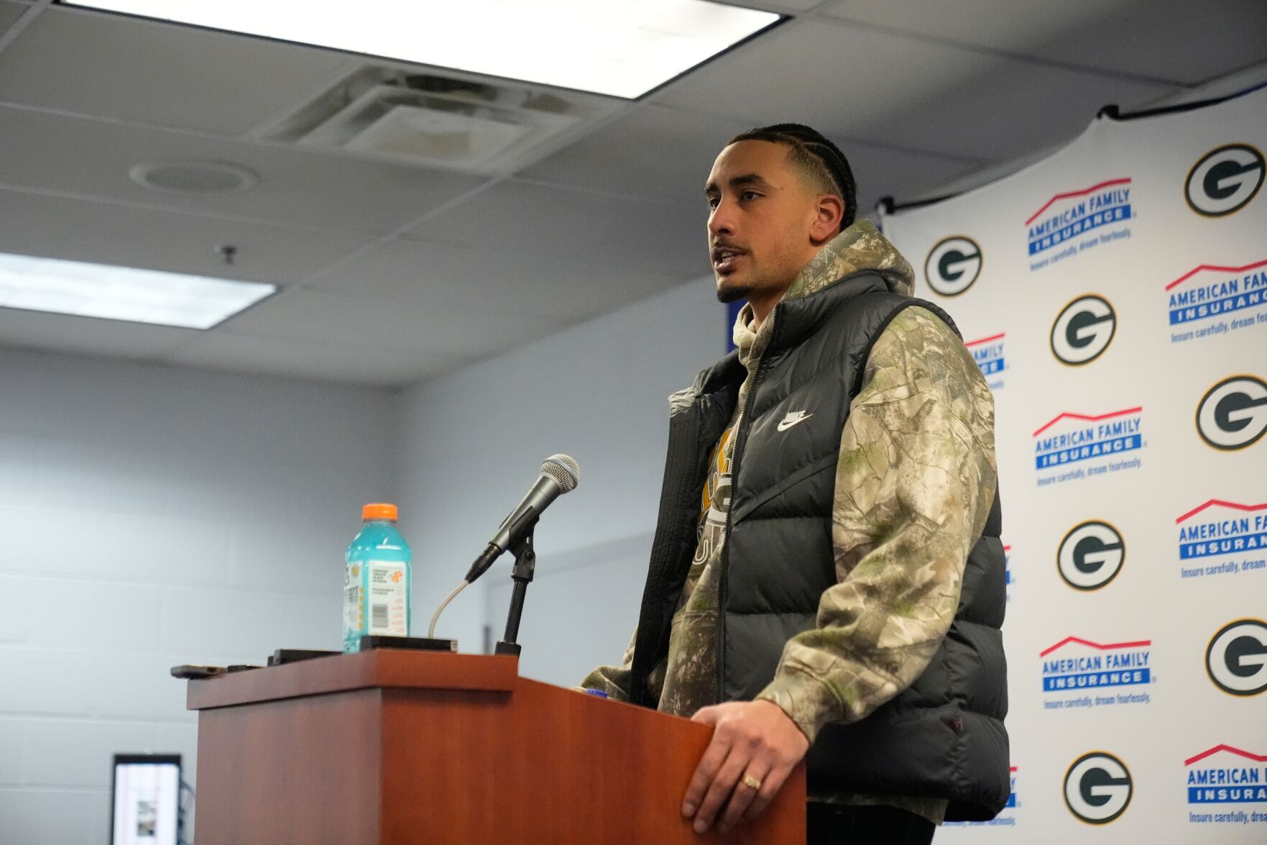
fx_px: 2463
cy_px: 422
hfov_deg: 28.8
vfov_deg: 19.5
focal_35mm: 70
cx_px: 634
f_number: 2.8
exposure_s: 1/1000
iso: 12800
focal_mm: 70
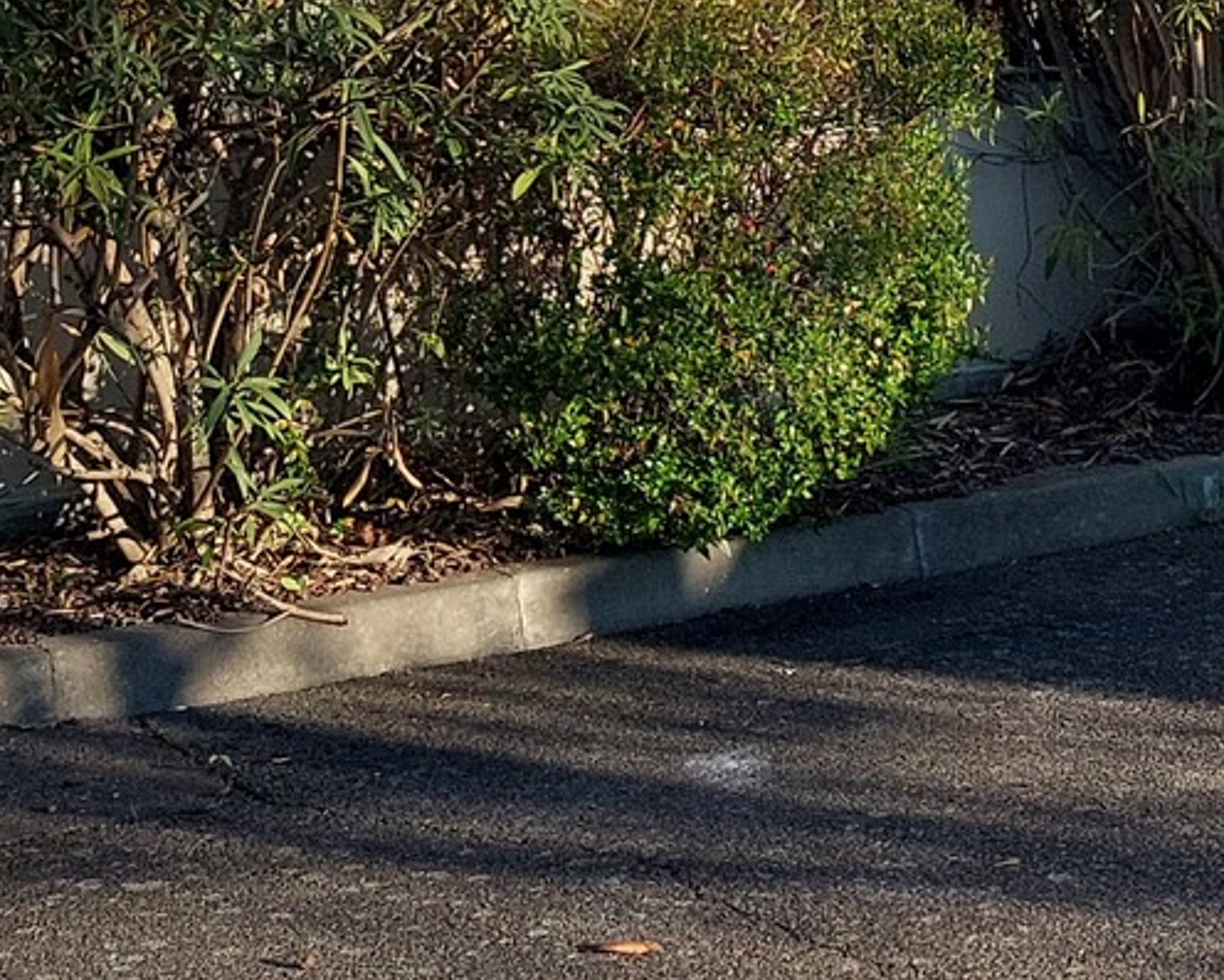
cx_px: 935
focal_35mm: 101
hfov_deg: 18.8
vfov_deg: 14.3
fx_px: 3660
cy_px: -448
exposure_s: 1/697
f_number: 1.8
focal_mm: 4
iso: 20
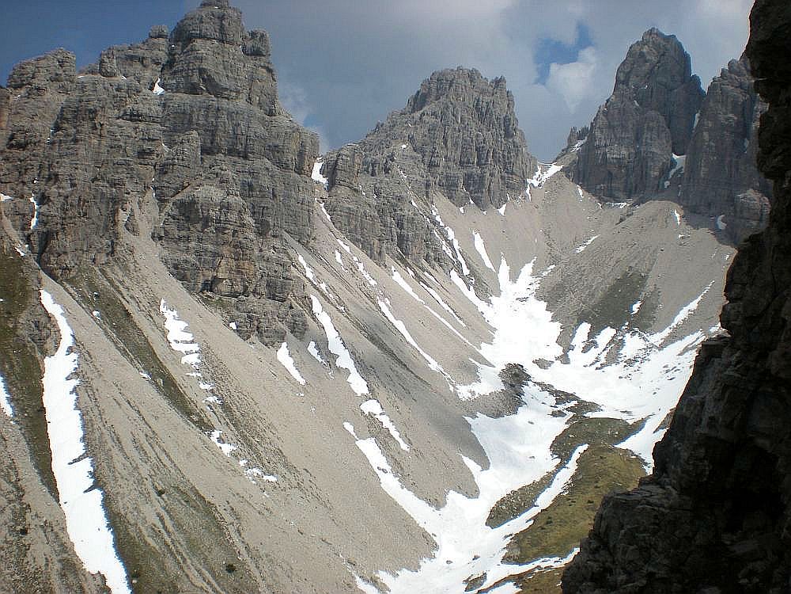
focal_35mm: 38
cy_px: 297
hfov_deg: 49.0
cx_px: 396
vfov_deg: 37.7
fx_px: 868
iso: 64
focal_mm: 6.3
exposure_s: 1/1000
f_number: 4.6
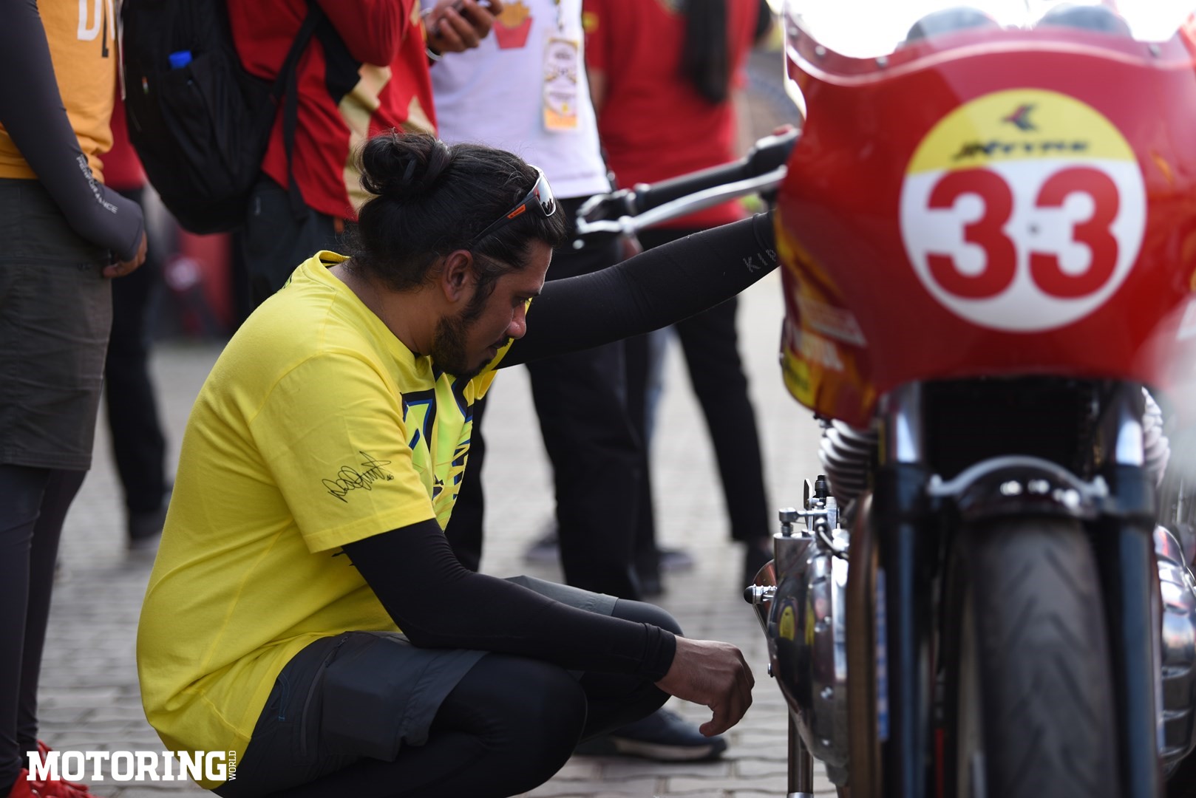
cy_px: 399
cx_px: 598
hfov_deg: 17.6
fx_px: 3855
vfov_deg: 11.8
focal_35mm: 116
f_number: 2.8
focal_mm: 116
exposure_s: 1/500
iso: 160
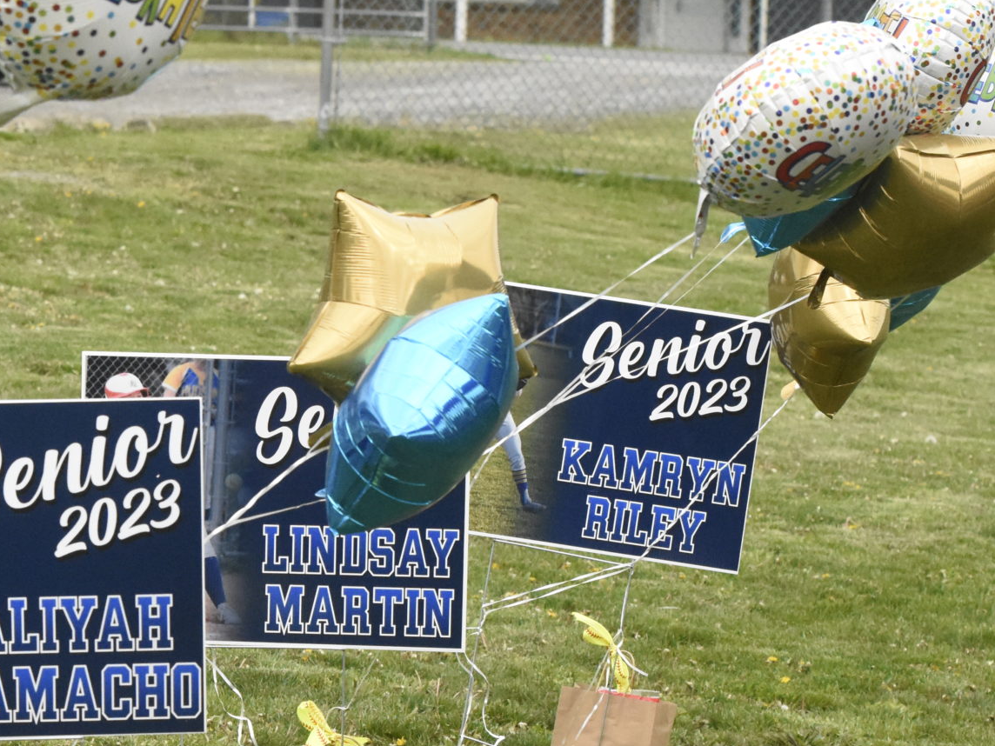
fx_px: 6496
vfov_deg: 6.6
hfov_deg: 8.7
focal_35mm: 226
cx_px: 22
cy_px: 516
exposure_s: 1/8000
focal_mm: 70
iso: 4000
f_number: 5.6
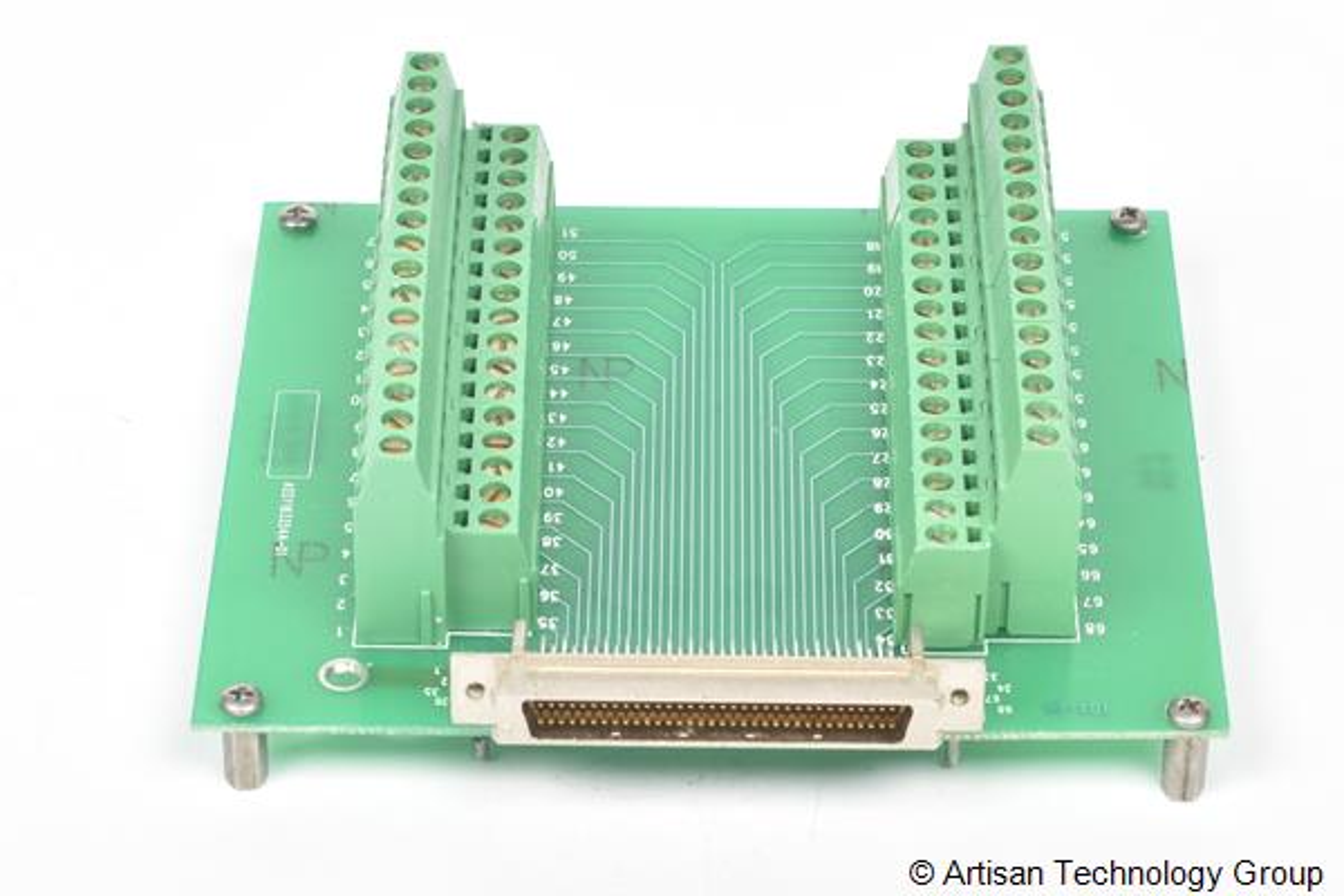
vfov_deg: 16.6
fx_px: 3080
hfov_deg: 24.6
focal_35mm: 82
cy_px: 448
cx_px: 672
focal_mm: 55
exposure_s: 1/200
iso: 200
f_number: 13
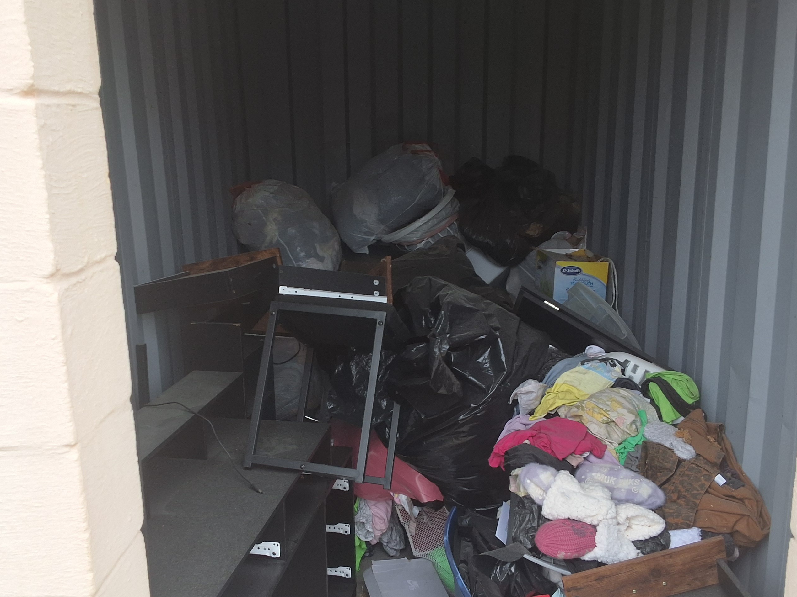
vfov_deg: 39.6
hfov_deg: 51.2
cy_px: 342
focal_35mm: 36
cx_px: 353
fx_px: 829
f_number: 1.9
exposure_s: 1/120
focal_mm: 2.91
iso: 40
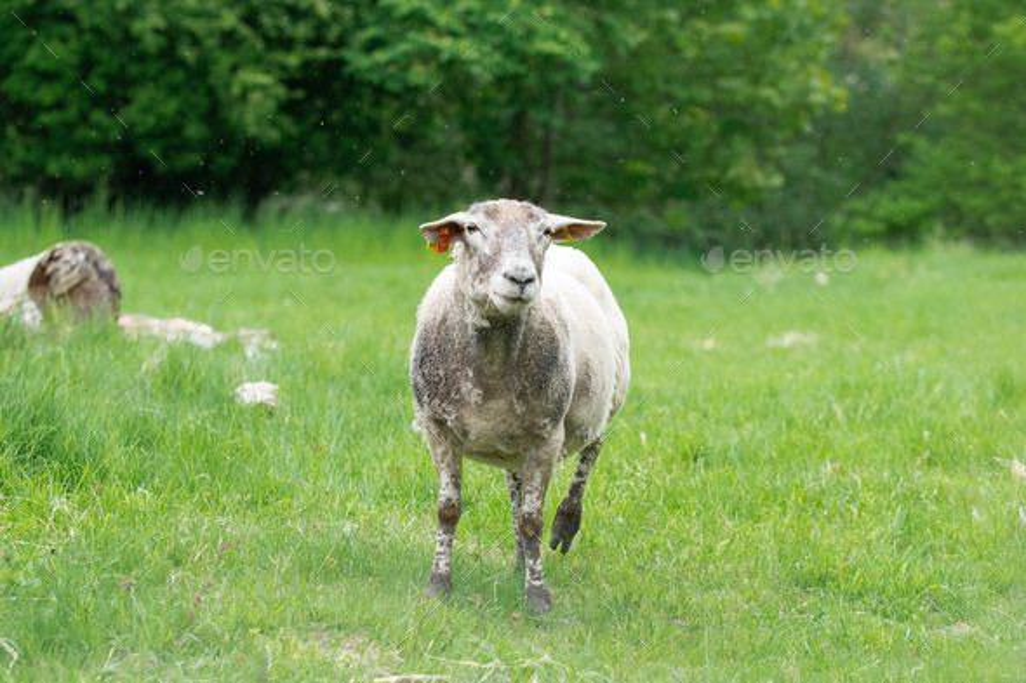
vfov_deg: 10.2
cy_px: 342
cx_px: 513
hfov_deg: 15.2
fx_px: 3846
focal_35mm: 135
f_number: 4
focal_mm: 90
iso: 1100
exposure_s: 1/1000
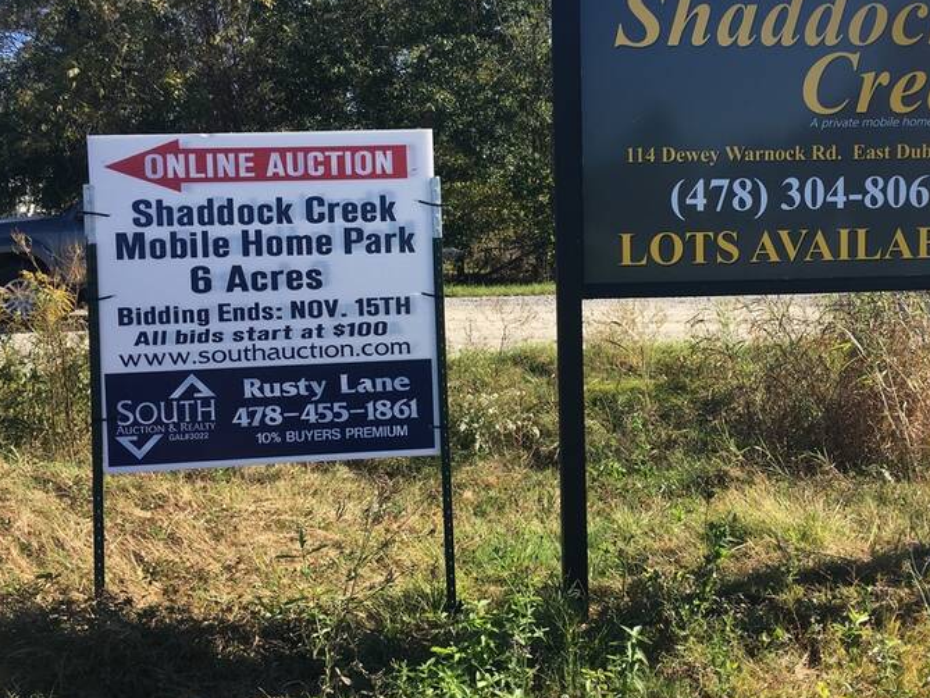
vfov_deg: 36.7
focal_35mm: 39
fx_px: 1048
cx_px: 569
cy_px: 291
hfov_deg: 47.5
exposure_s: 1/746
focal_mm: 4.15
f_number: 2.2
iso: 25
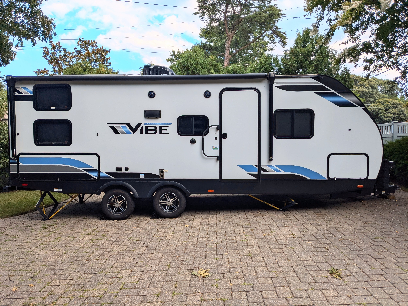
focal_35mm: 27
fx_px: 318
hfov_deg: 65.3
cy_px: 153
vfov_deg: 51.4
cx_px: 204
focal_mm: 4.38
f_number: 1.73
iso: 58
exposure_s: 1/2128
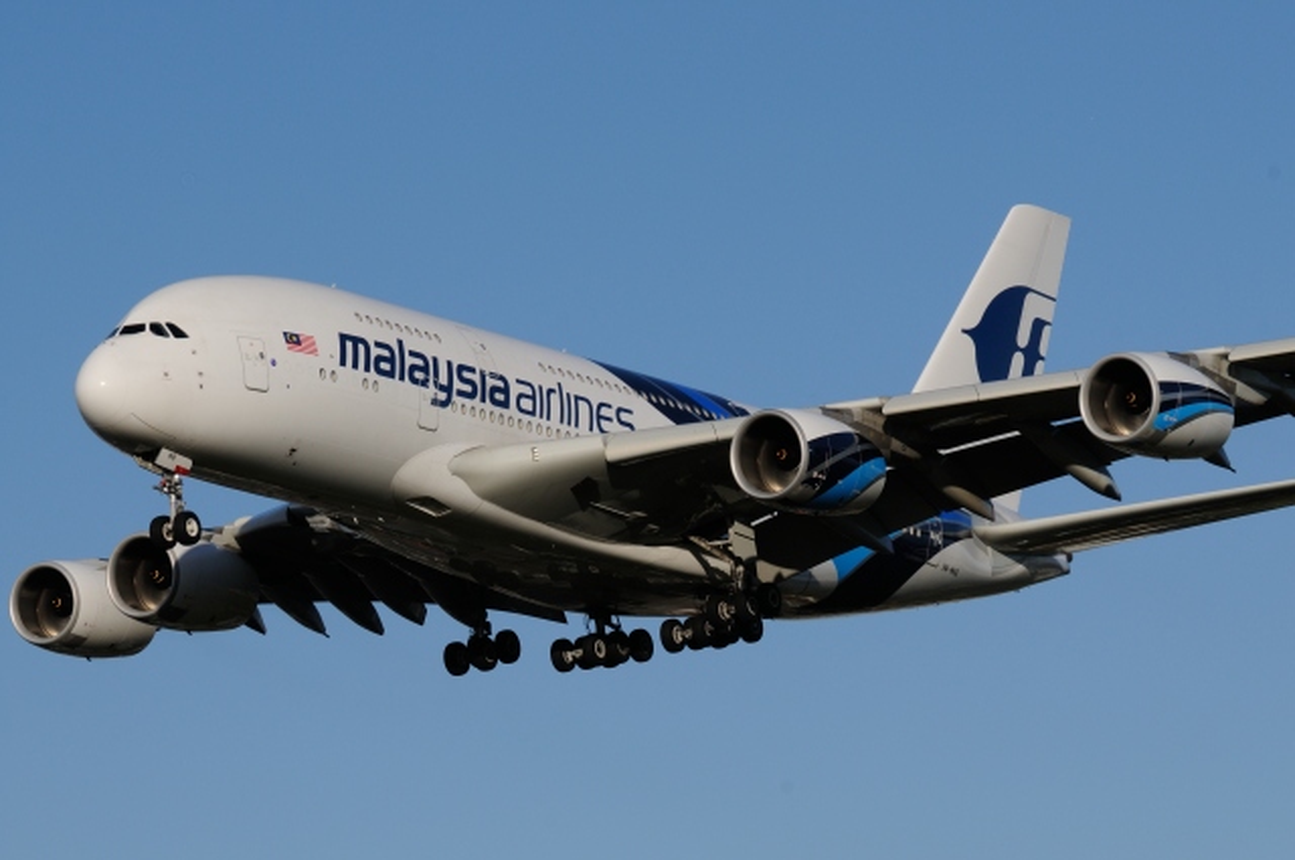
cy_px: 430
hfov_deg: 9.8
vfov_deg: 6.5
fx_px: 7545
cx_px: 648
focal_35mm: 210
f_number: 11
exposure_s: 1/500
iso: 200
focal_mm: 140
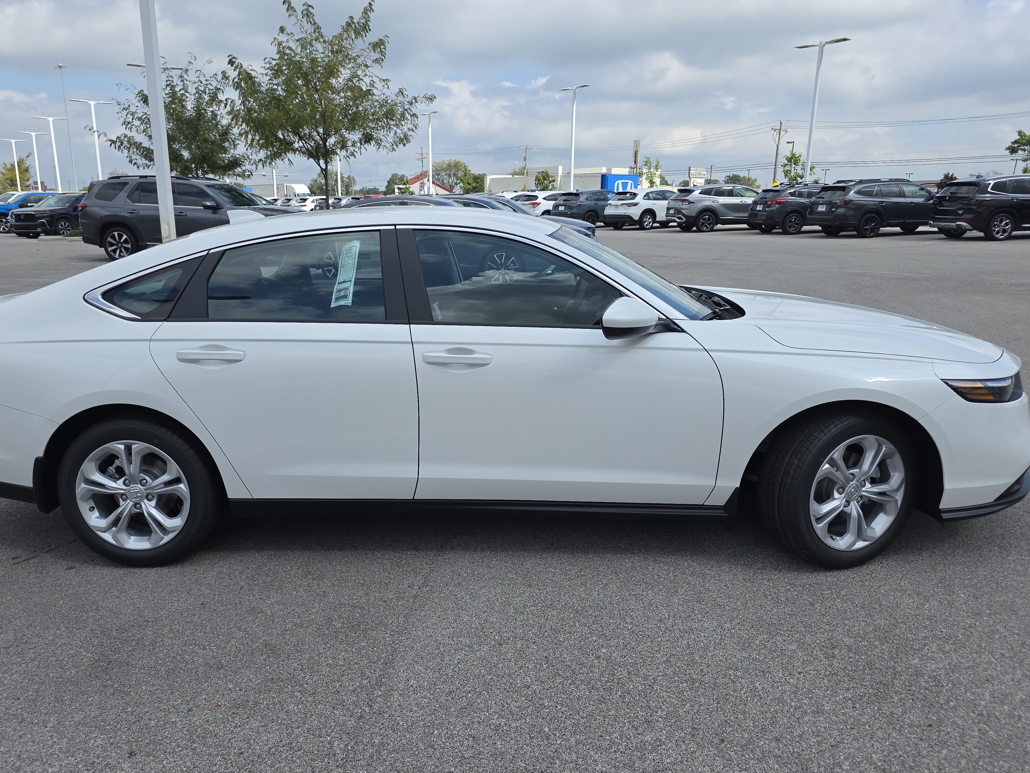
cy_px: 388
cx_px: 475
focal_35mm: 26
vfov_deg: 53.1
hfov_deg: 67.2
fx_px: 774
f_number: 1.7
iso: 80
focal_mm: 6.3
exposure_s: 1/5958
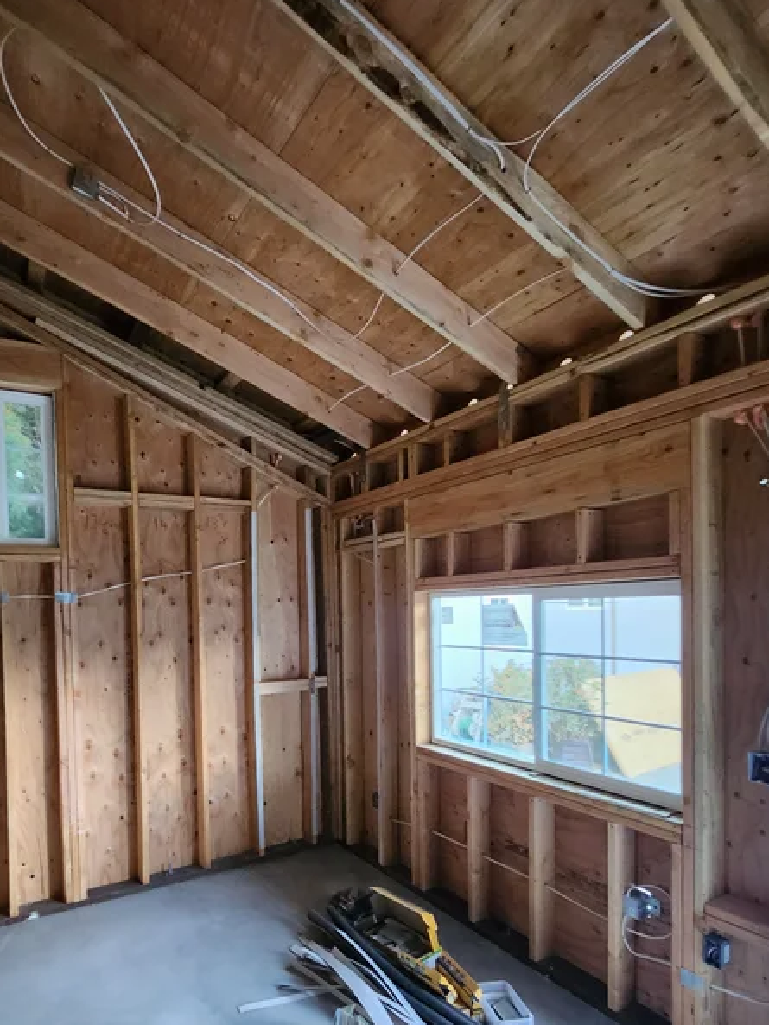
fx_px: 563
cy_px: 620
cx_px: 299
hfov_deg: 67.9
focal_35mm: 19
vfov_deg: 83.5
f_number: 2.2
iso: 640
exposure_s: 1/24
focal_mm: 1.74
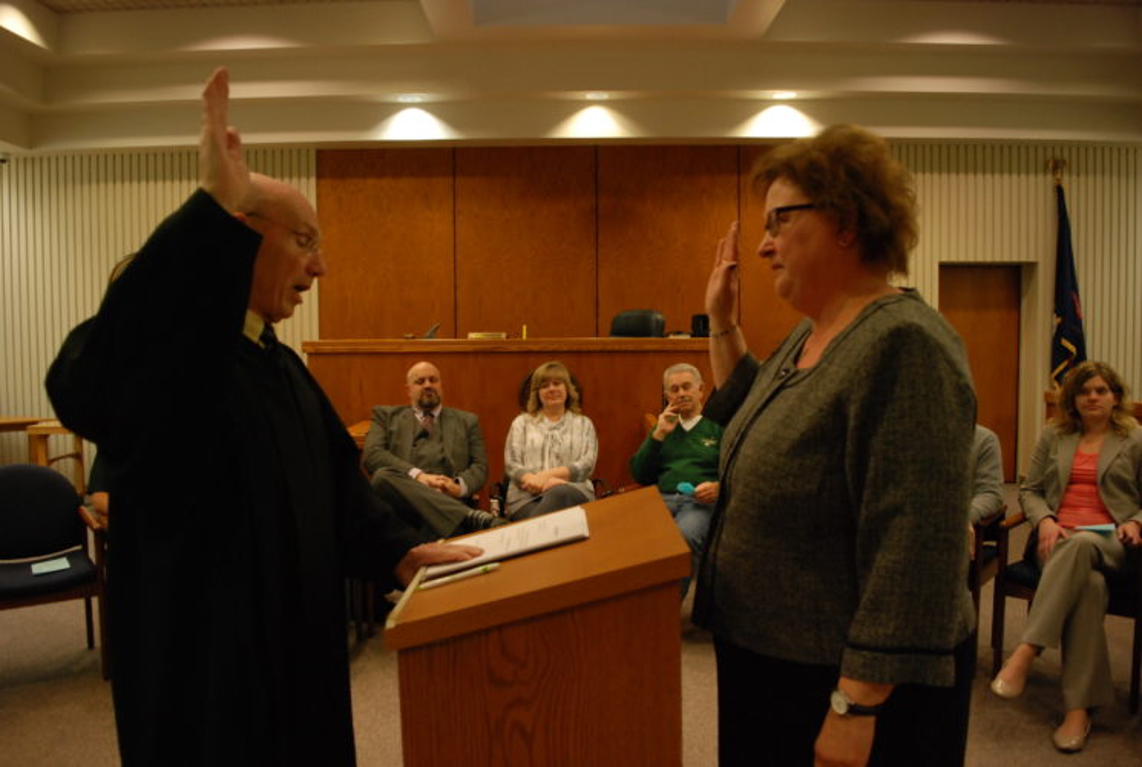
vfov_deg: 48.1
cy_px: 384
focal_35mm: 27
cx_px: 571
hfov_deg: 67.3
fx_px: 858
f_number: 5
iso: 800
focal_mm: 18
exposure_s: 1/60
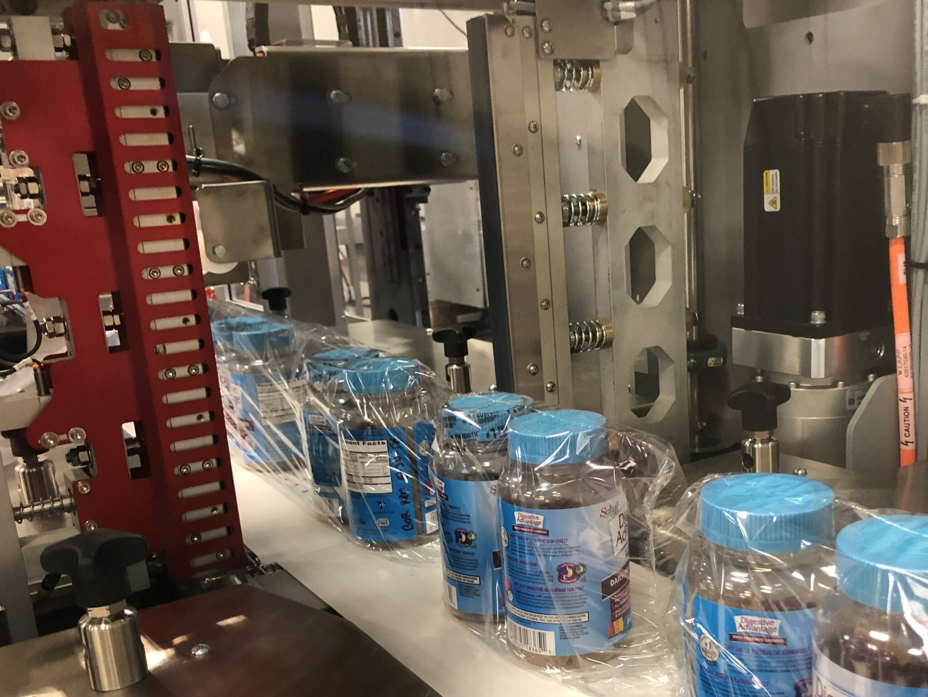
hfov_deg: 63.4
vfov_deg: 49.8
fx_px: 751
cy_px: 348
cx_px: 464
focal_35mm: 28
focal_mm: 3.99
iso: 64
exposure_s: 1/15
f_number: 1.8
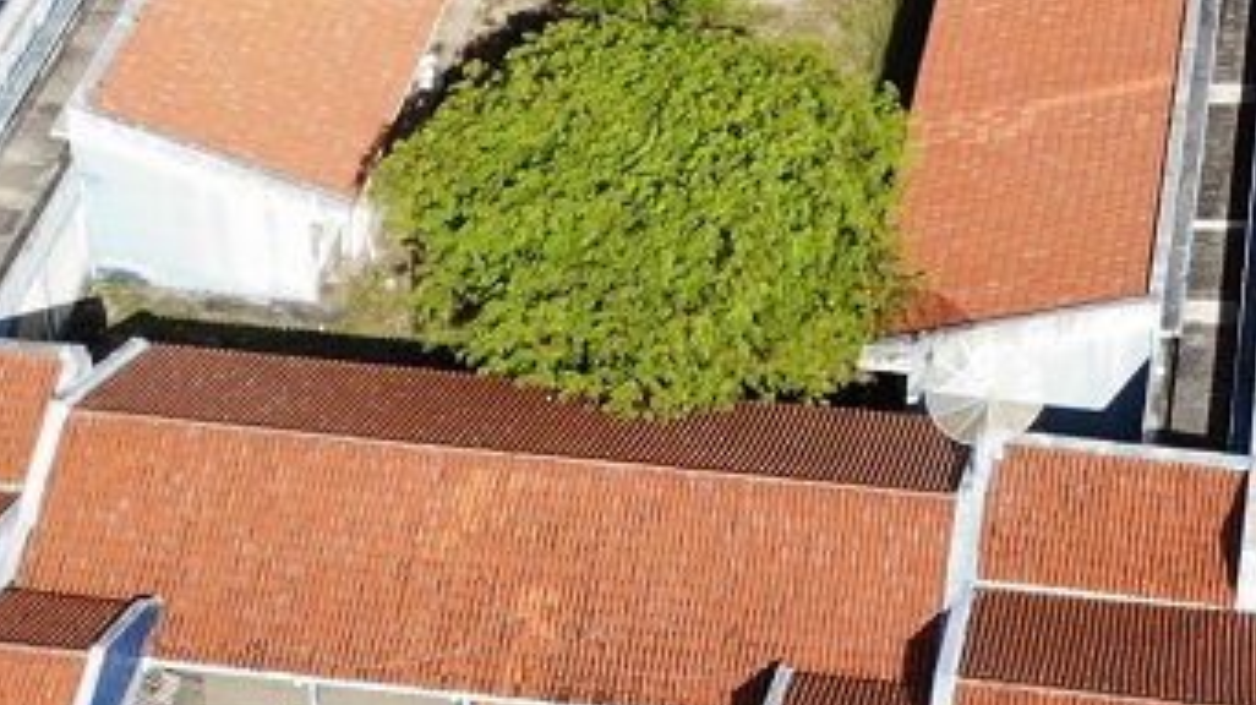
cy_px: 654
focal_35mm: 102
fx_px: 3395
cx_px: 599
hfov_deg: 21.0
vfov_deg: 11.8
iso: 100
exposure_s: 1/800
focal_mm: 4.5
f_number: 2.8
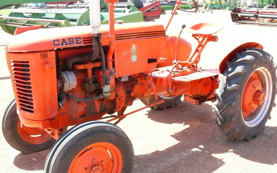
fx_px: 287
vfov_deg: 33.6
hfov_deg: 51.5
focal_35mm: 38
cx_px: 137
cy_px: 77
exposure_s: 1/200
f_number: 5.6
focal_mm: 7.4
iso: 400
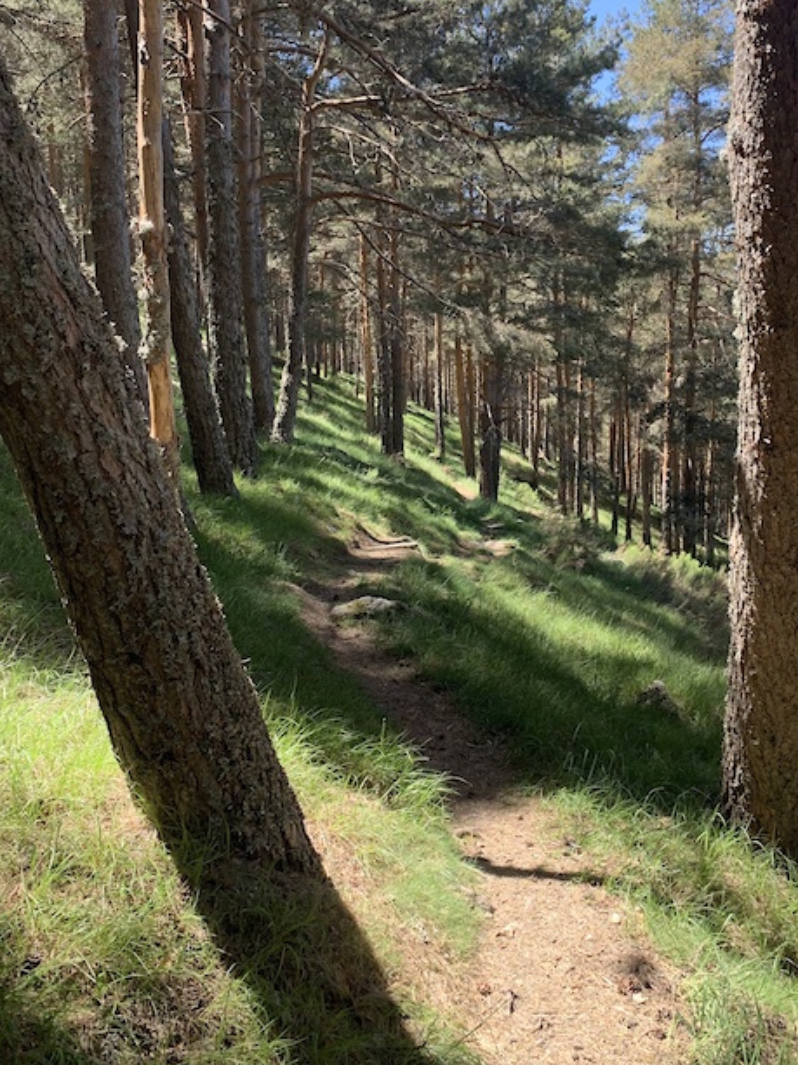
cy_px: 454
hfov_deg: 41.6
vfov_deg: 53.8
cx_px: 487
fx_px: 1045
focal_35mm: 34
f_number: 1.8
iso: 25
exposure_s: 1/217
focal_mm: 4.25
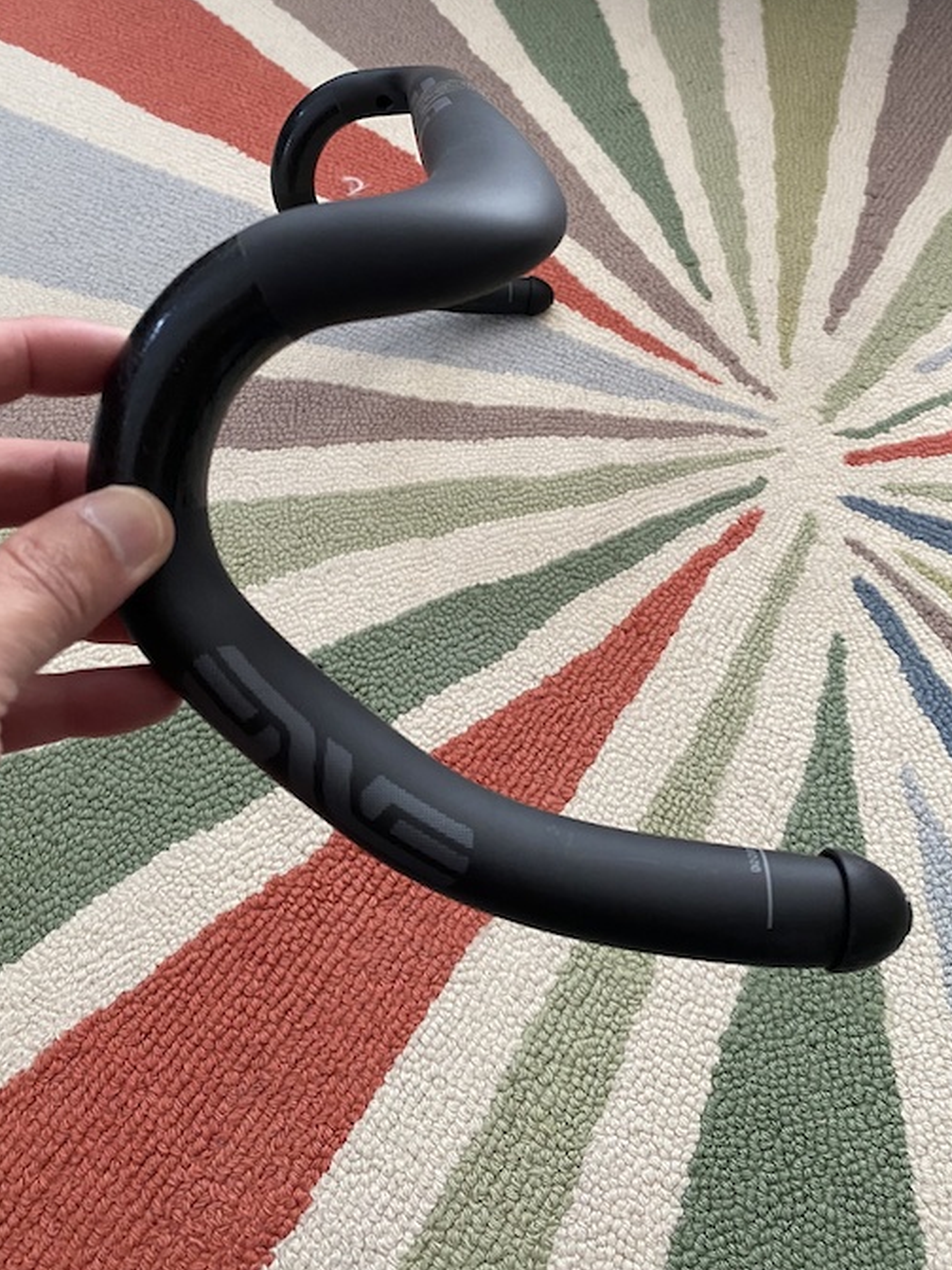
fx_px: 1137
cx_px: 486
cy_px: 519
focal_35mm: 31
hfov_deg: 45.4
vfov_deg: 58.0
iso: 320
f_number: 1.8
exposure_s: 1/60
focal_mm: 4.25
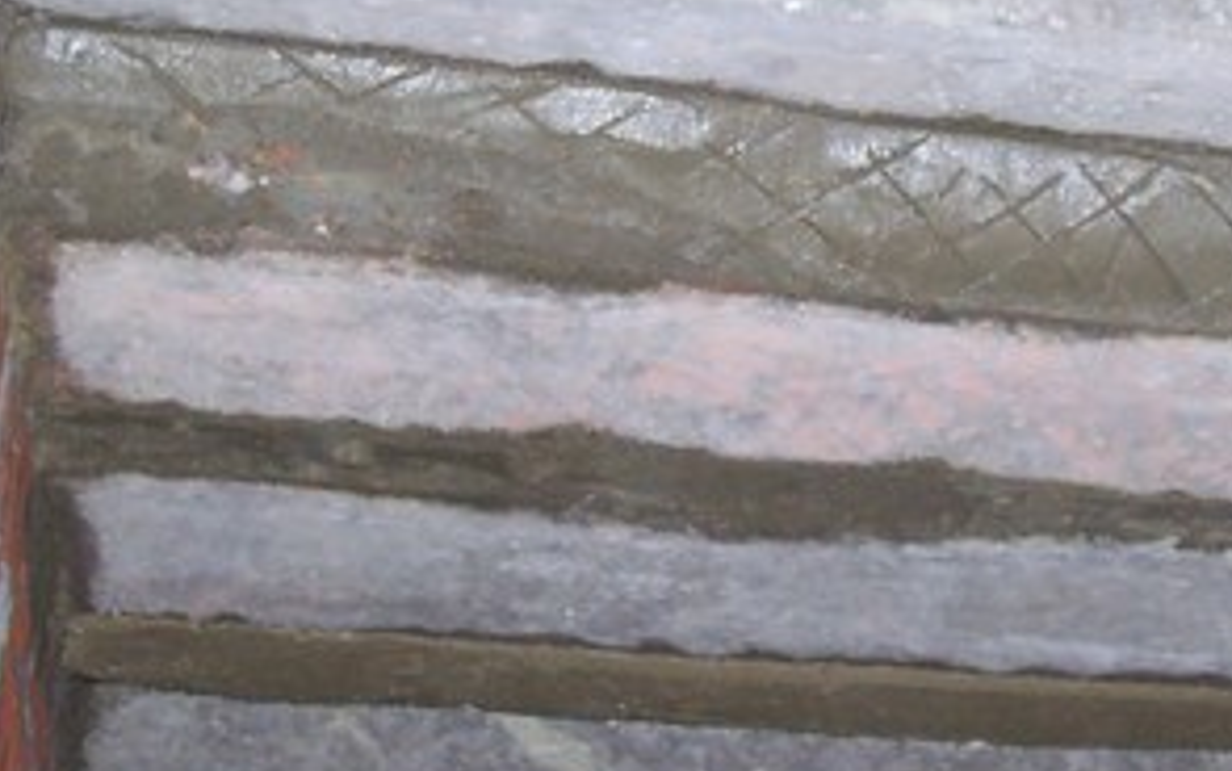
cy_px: 277
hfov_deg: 20.9
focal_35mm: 98
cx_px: 993
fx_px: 3292
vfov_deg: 13.3
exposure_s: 1/64
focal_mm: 5.6
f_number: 2.7
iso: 80
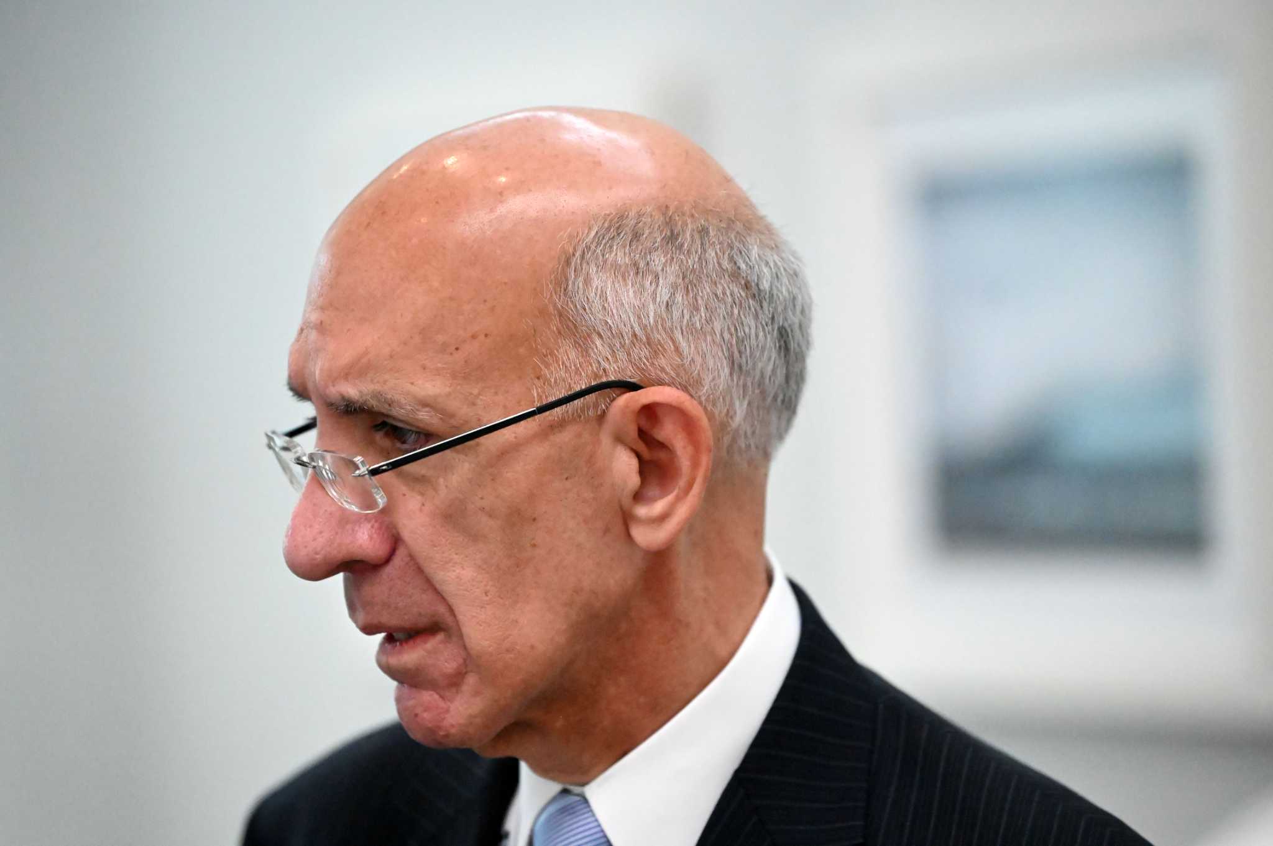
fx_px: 6360
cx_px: 636
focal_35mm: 180
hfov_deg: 11.4
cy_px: 423
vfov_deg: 7.6
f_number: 2.8
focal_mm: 180
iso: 25600
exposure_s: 1/3200
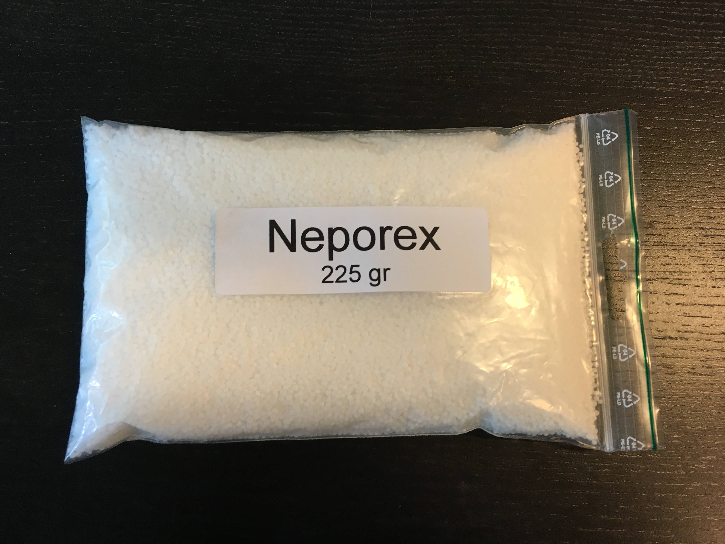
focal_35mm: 29
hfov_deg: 61.7
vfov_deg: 48.2
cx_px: 362
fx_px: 607
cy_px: 272
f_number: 2.2
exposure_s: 1/33
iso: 100
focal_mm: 4.15
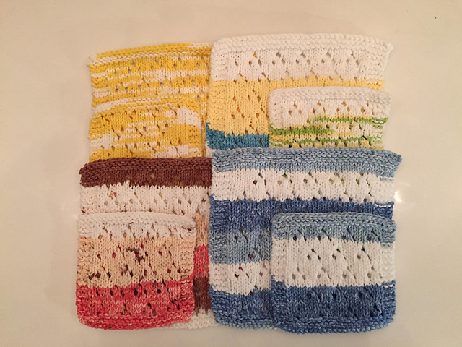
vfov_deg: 48.2
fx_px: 387
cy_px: 174
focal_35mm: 29
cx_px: 231
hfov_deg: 61.7
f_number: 2.2
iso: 200
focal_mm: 4.15
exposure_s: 1/30
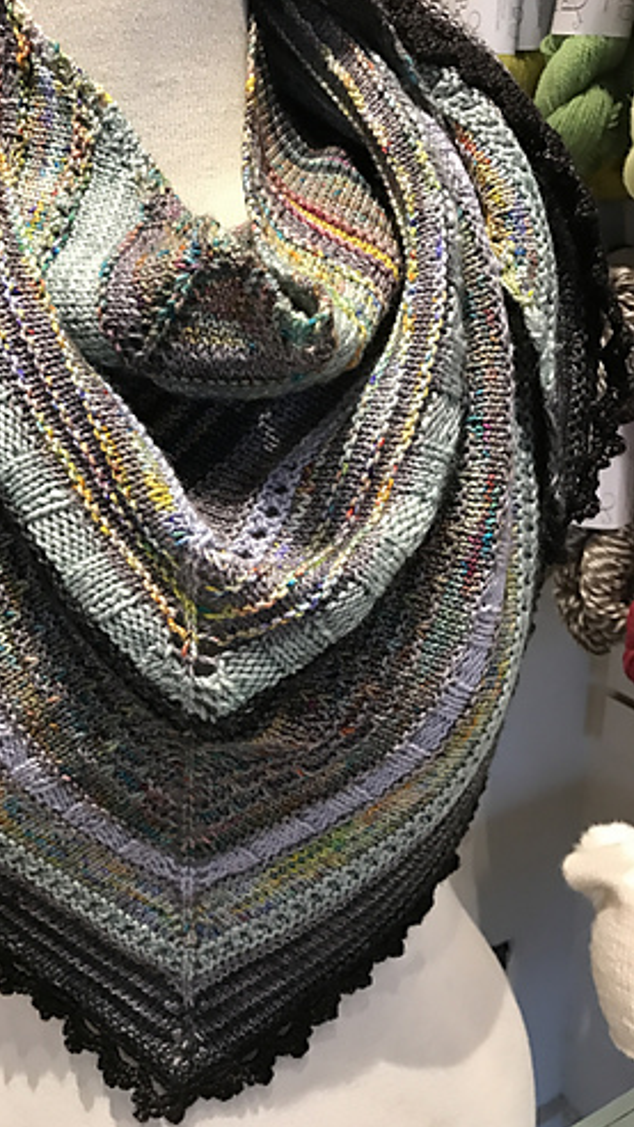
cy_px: 566
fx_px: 926
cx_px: 207
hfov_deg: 37.4
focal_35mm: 31
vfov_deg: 62.6
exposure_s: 1/15
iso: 64
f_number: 1.8
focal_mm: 3.99
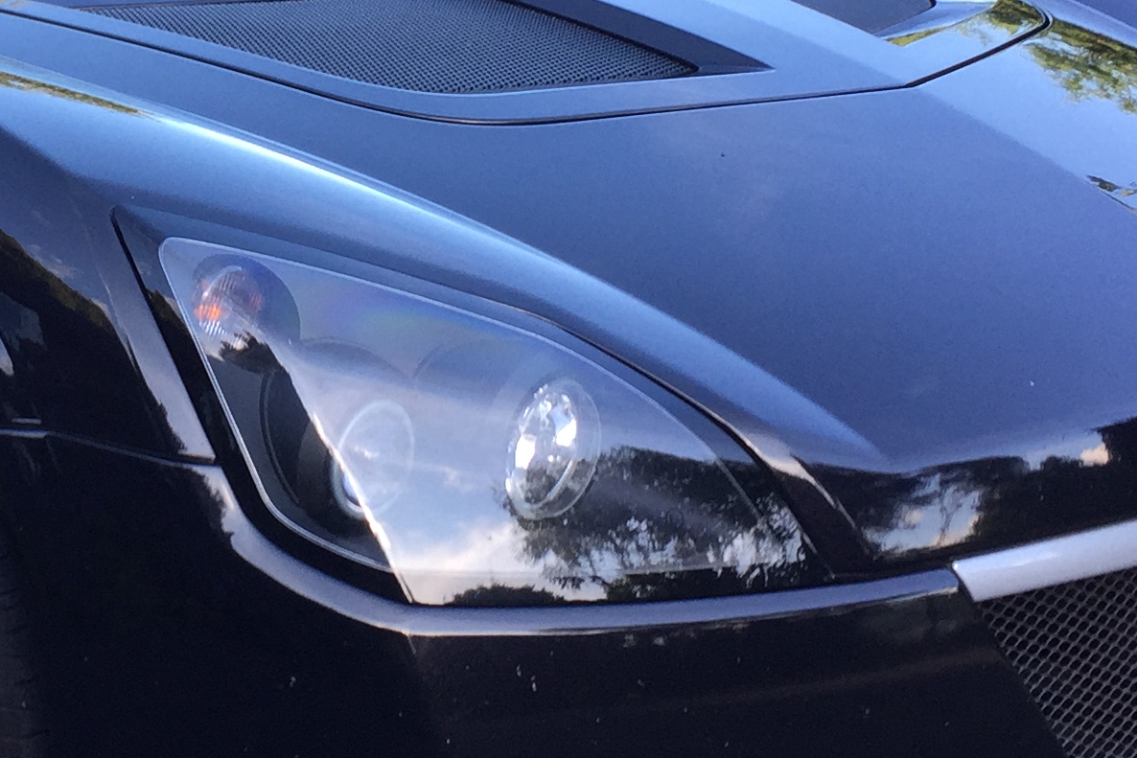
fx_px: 2622
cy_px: 123
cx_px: 145
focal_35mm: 83
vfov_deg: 16.3
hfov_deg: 23.9
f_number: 2.2
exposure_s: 1/170
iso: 32
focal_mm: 4.15
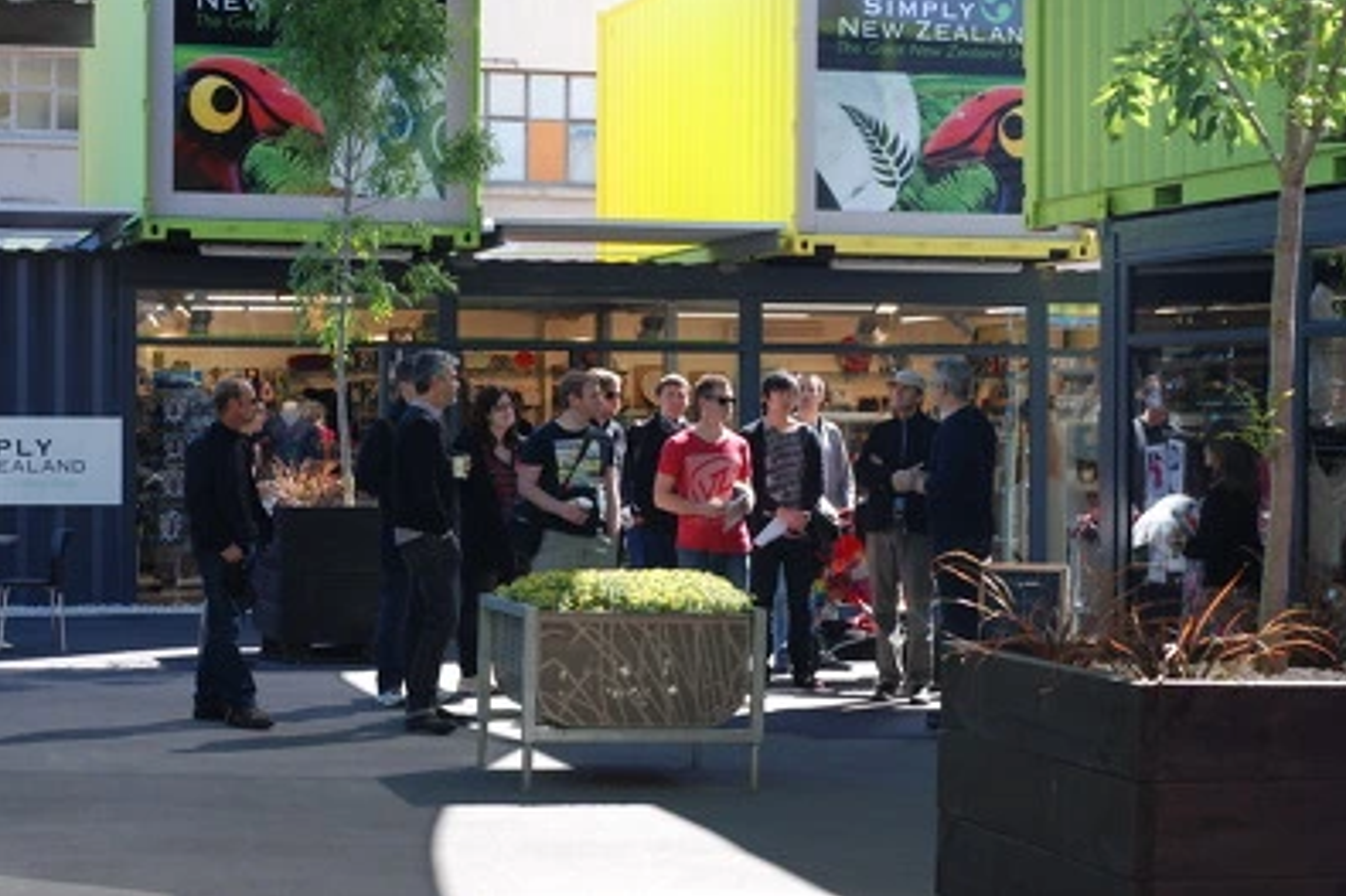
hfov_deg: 26.7
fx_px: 2840
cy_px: 445
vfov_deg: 17.9
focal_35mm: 76
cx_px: 678
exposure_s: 1/125
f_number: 5.6
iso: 200
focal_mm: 50
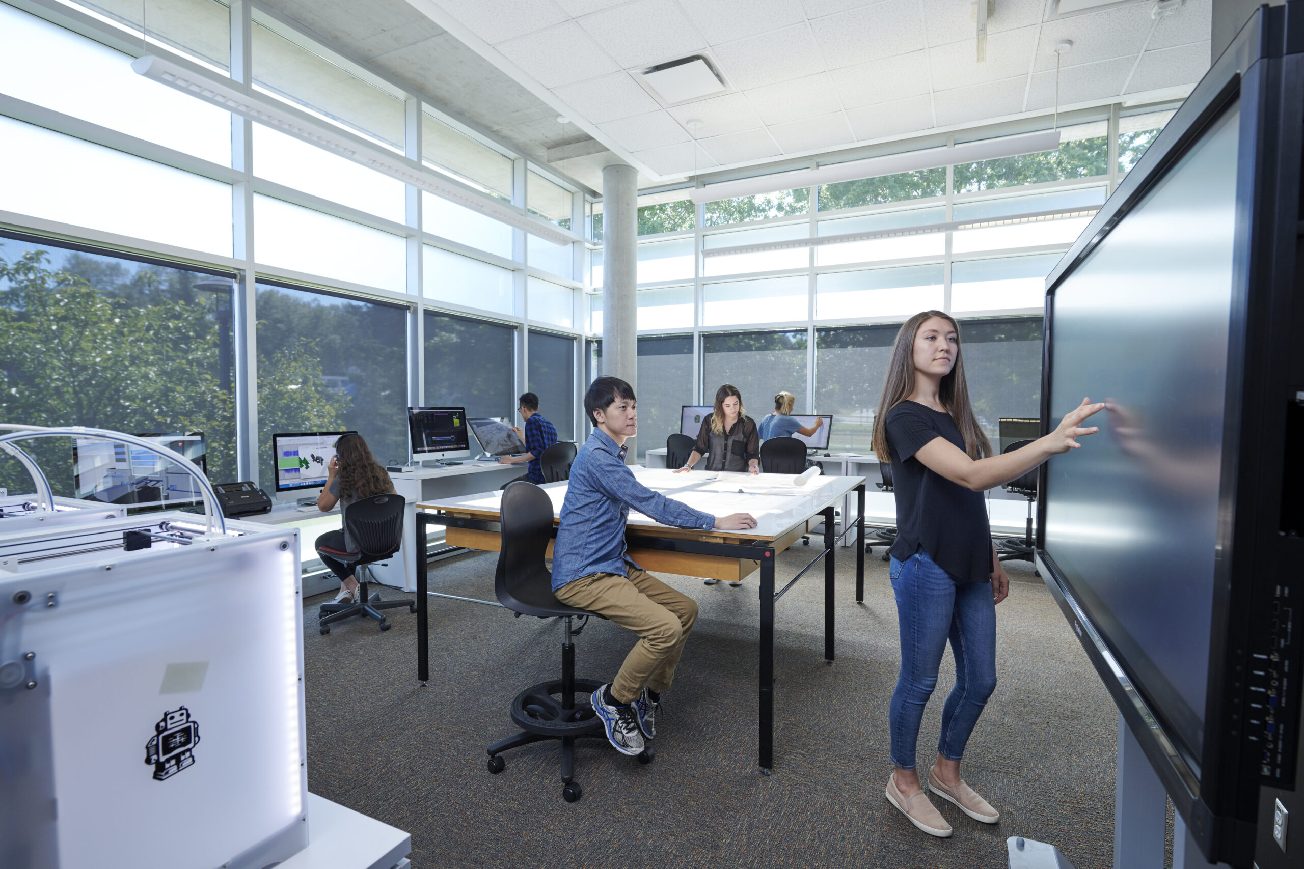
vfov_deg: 67.4
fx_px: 652
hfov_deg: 90.0
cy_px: 434
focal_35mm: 18
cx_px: 652
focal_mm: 18
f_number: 5.6
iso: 400
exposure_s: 1/100
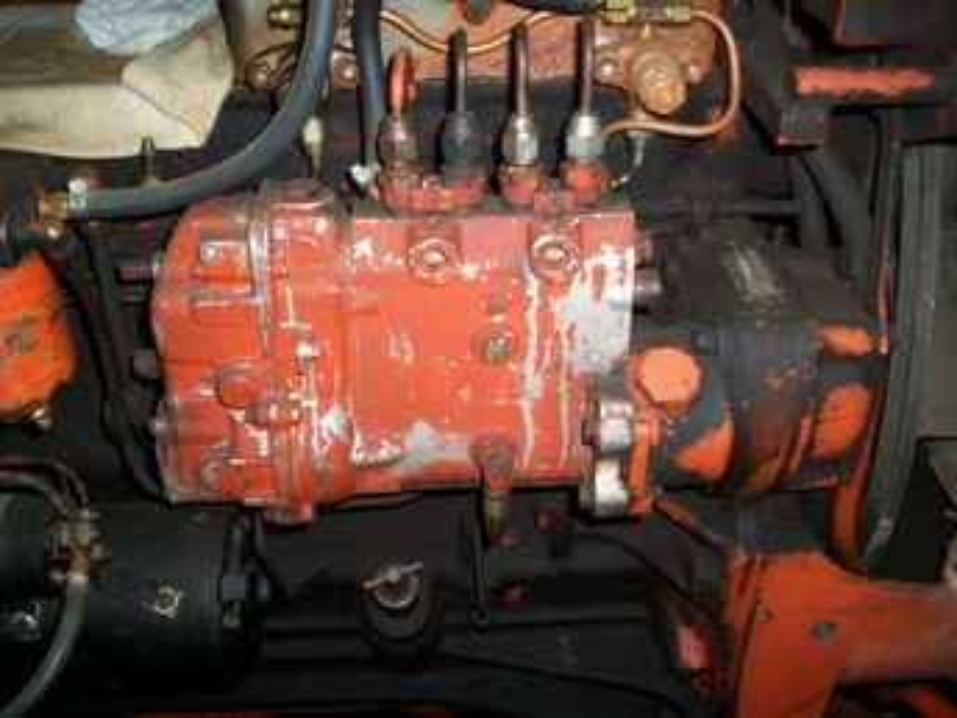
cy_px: 359
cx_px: 478
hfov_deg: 51.4
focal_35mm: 36
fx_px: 995
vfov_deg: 39.7
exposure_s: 1/64
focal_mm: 5.9
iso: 140
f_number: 4.5
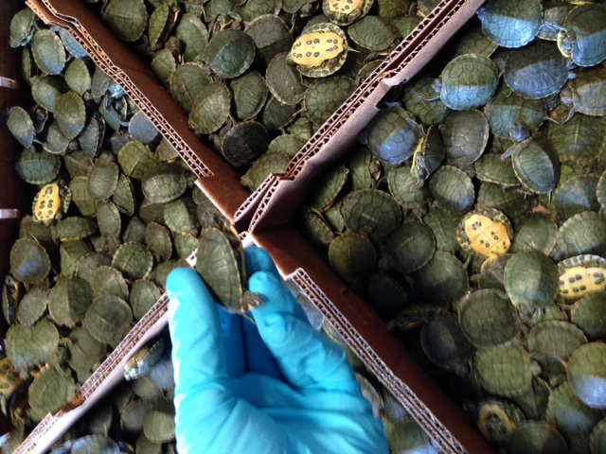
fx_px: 578
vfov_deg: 42.9
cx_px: 303
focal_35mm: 33
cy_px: 227
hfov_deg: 55.4
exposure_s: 1/20
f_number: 2.4
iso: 200
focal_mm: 4.12
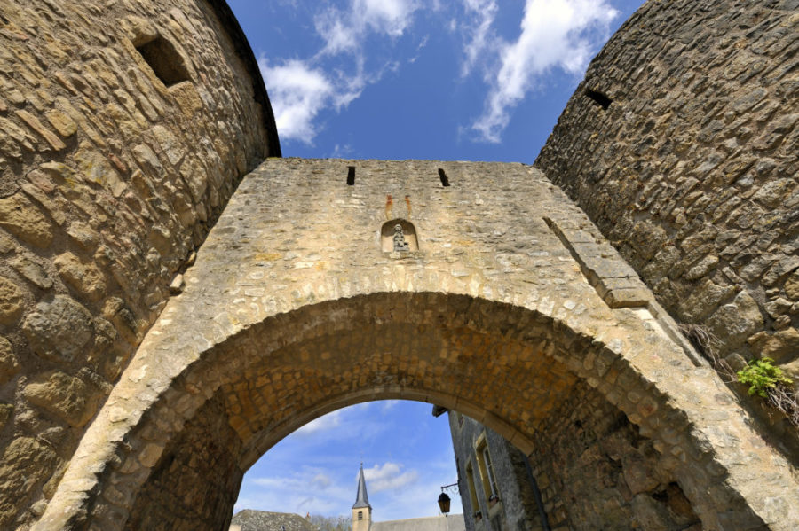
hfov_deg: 104.3
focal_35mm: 14
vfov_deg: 81.1
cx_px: 400
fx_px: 311
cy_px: 266
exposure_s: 1/320
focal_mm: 14
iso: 200
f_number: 11
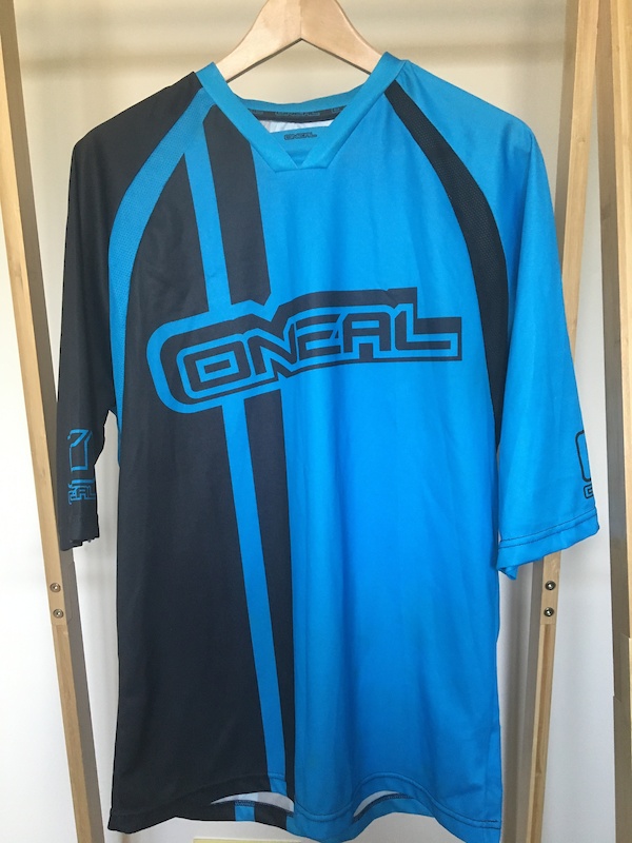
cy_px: 422
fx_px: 706
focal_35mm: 29
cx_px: 316
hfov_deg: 48.2
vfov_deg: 61.7
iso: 200
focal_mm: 4.15
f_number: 2.2
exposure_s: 1/33
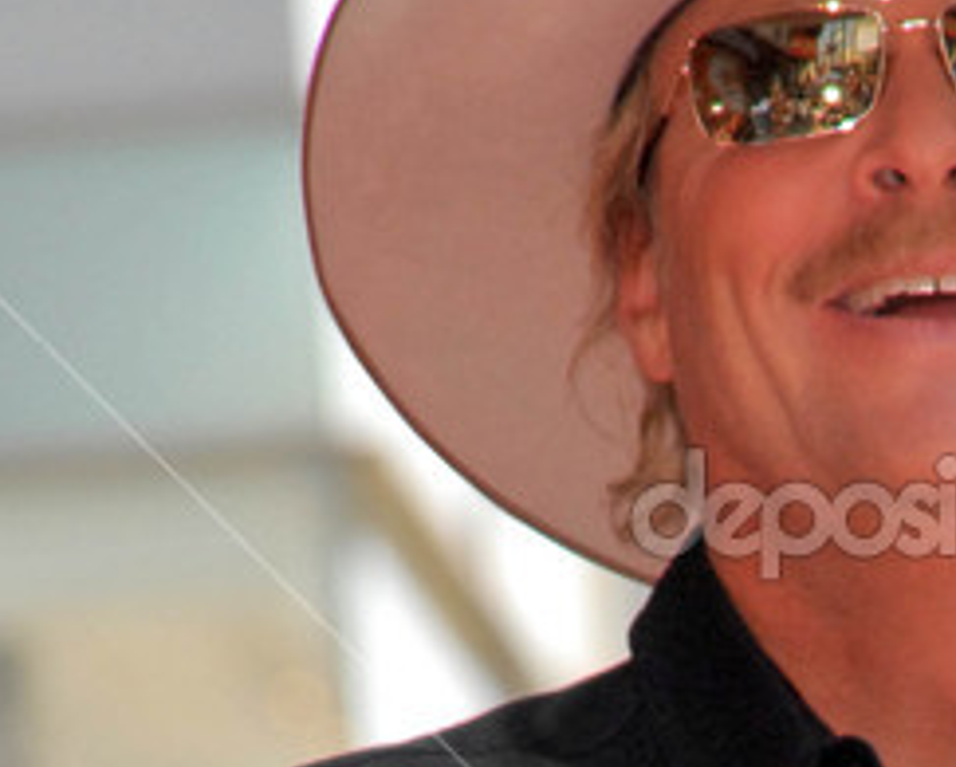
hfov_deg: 1.6
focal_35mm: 1186
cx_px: 993
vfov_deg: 1.3
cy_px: 1300
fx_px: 33597
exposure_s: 1/250
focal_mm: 200
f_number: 8
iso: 400
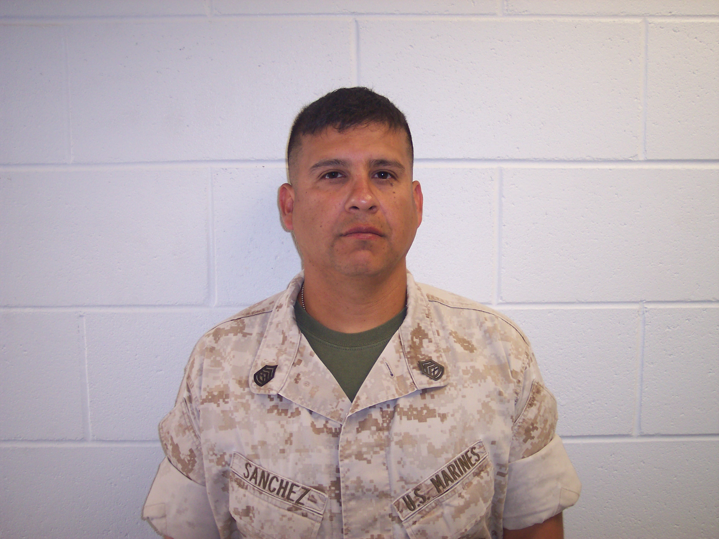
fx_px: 789
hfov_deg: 49.0
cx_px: 360
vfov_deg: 37.7
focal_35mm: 38
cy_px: 270
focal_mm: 8
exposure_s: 1/30
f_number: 2.8
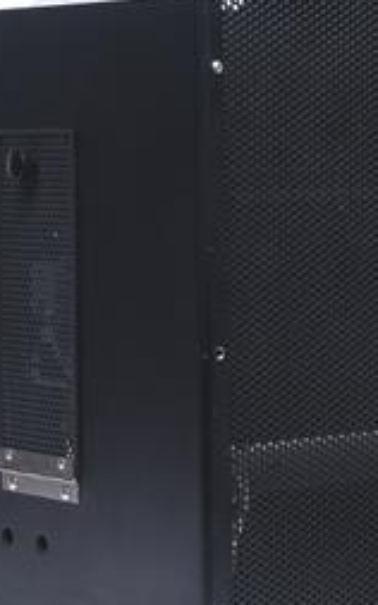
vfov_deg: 23.8
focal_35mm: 87
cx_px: 395
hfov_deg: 14.7
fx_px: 1435
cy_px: 282
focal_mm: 24
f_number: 14
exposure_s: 1/200
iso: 200
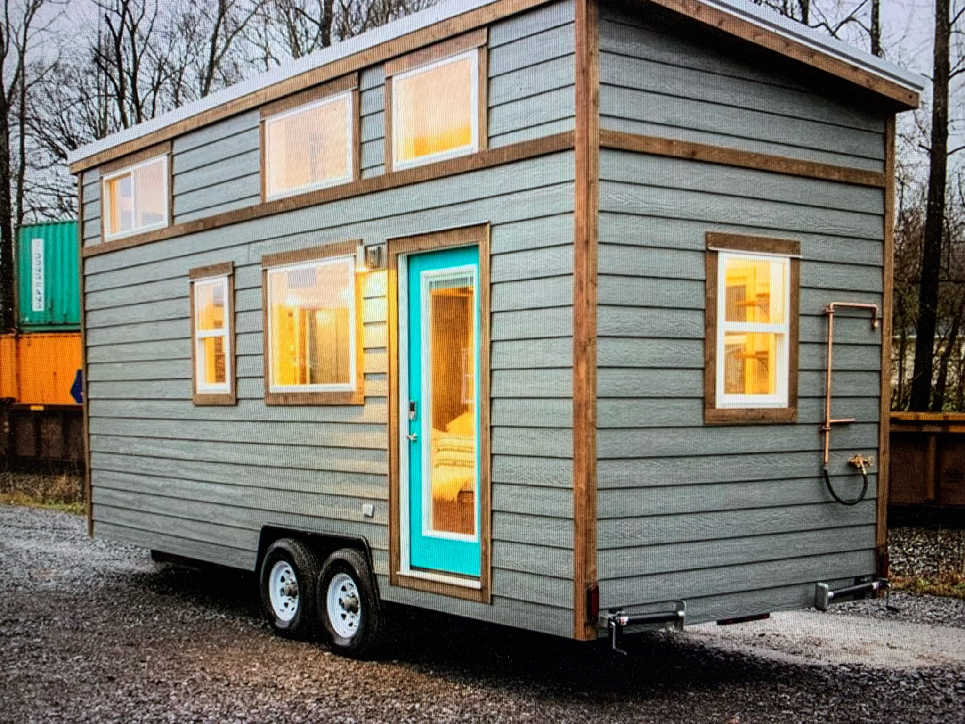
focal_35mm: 26
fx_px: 725
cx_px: 482
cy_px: 362
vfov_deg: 53.0
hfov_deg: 67.3
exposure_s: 1/60
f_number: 1.8
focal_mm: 4.25
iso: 50
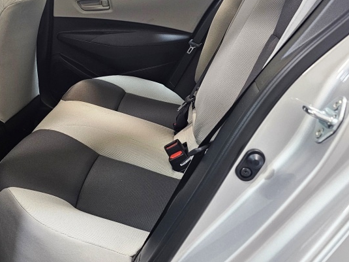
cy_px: 70
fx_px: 444
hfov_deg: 41.0
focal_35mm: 44
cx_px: 65
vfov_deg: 32.3
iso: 640
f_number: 1.7
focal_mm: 6.3
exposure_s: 1/40
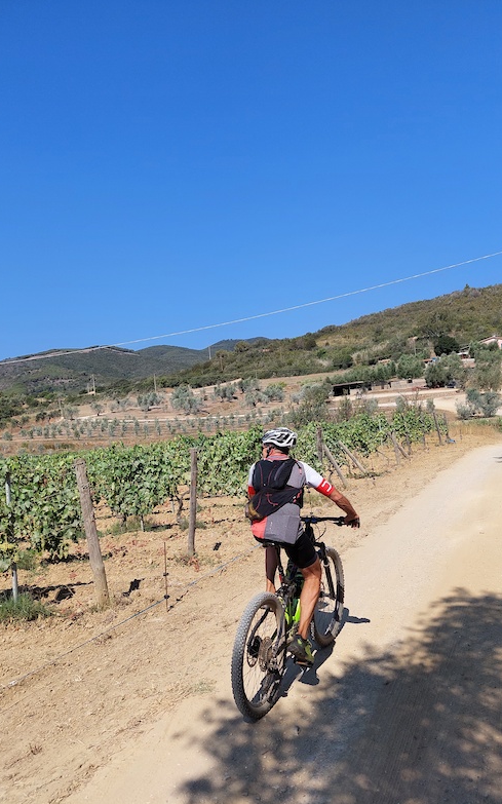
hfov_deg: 47.5
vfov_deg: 70.4
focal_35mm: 26
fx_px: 569
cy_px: 403
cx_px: 228
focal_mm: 5.23
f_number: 1.8
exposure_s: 1/2082
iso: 40
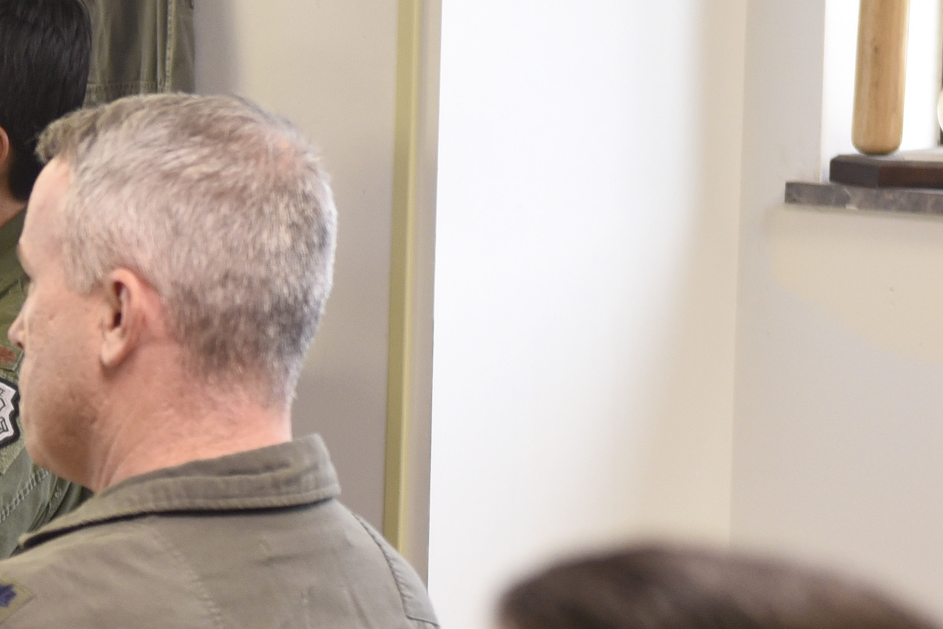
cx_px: -640
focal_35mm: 279
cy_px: 444
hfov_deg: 7.2
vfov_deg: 4.9
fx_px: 7308
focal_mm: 70
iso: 800
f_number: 2.8
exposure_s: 1/50
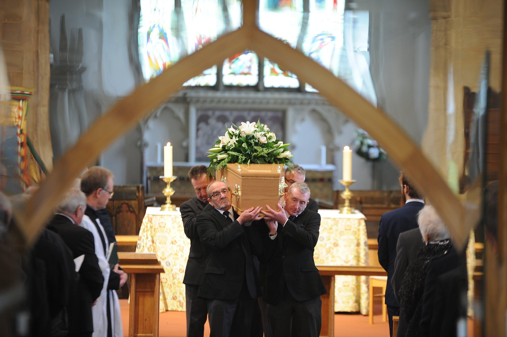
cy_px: 168
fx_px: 2815
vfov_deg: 6.9
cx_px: 254
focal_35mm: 200
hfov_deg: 10.3
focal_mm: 200
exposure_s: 1/40
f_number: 3.2
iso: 1250
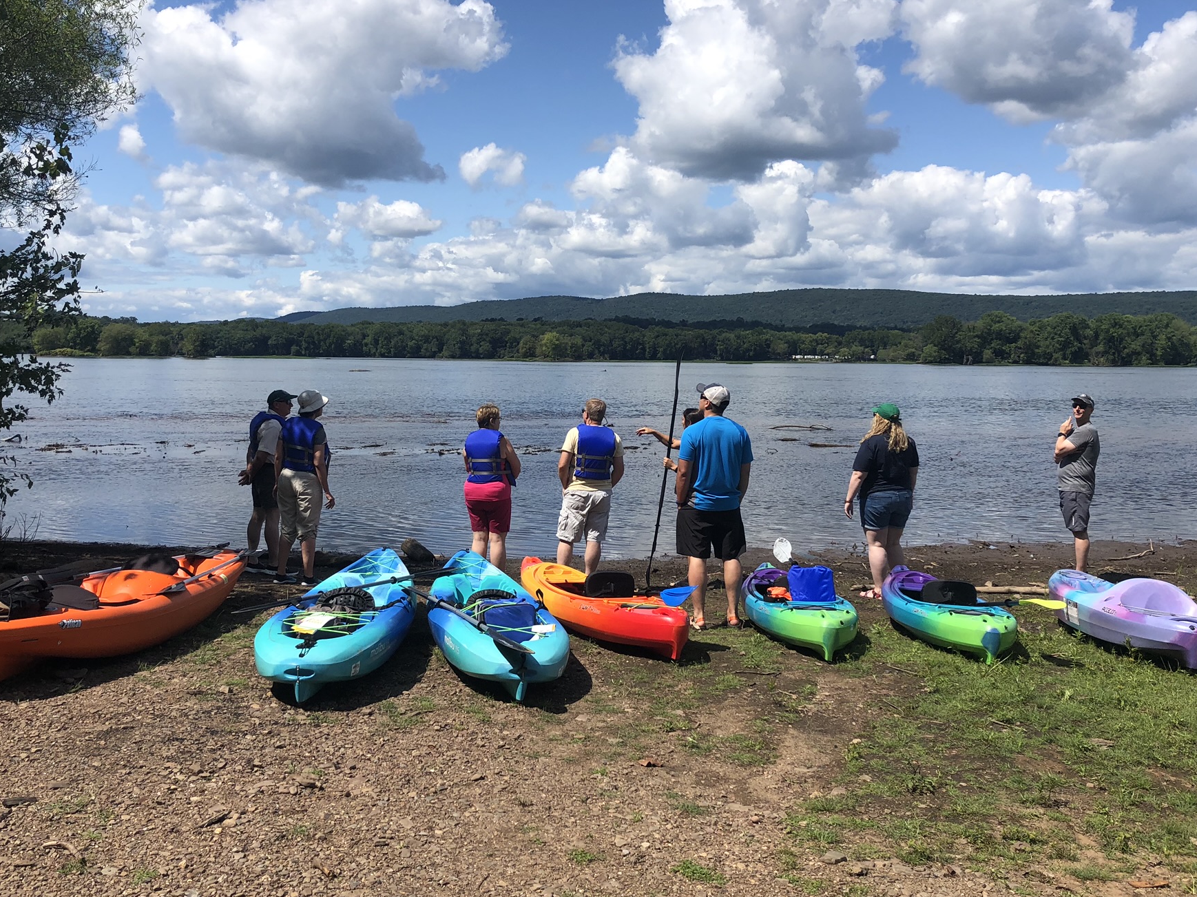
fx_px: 1141
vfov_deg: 42.9
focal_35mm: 33
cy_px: 430
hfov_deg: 55.3
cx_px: 575
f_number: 1.8
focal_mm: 3.99
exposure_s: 1/2667
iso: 20
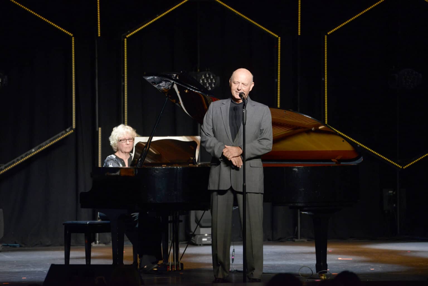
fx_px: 2378
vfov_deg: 6.9
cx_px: 214
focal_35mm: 200
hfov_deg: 10.3
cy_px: 143
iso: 1250
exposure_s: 1/250
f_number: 4
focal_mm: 200
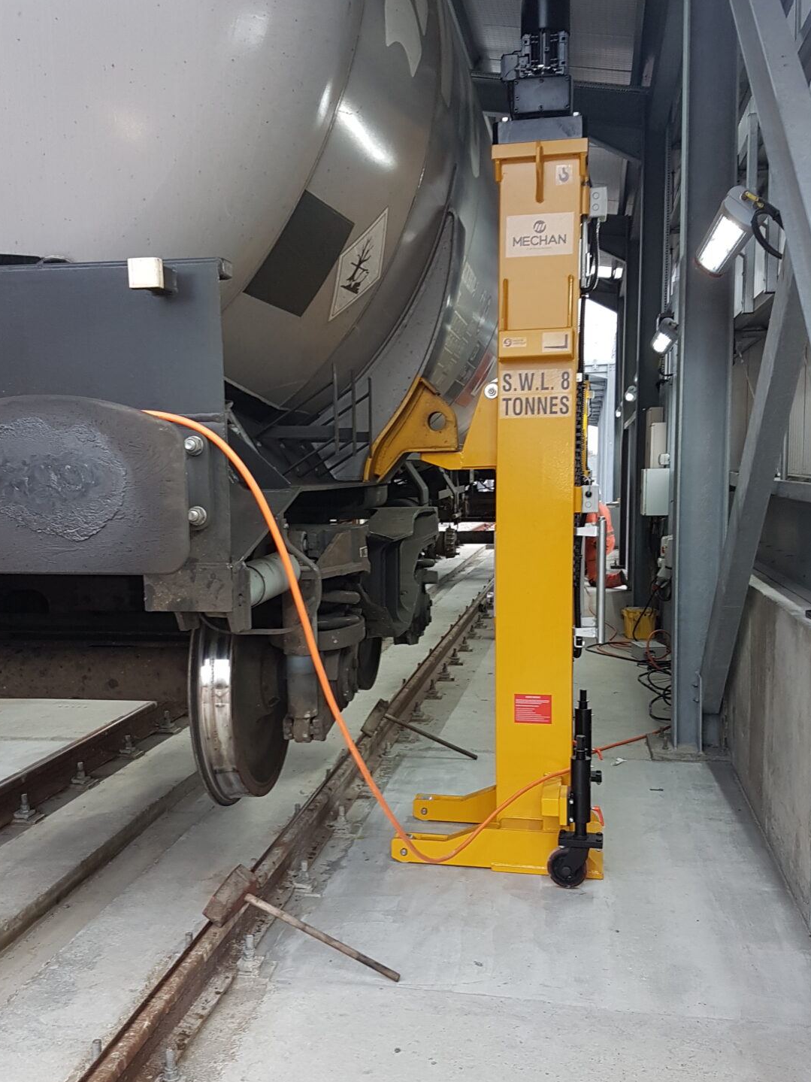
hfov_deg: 38.6
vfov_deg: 50.1
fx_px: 1156
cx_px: 376
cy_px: 594
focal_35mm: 37
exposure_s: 1/50
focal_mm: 4.2
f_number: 1.7
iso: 50
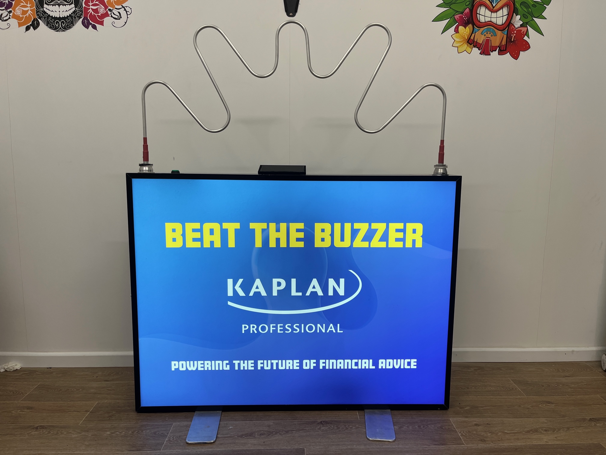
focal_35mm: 26
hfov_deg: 67.3
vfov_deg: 53.1
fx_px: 455
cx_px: 303
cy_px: 228
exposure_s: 1/100
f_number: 1.6
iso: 64
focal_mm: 5.1
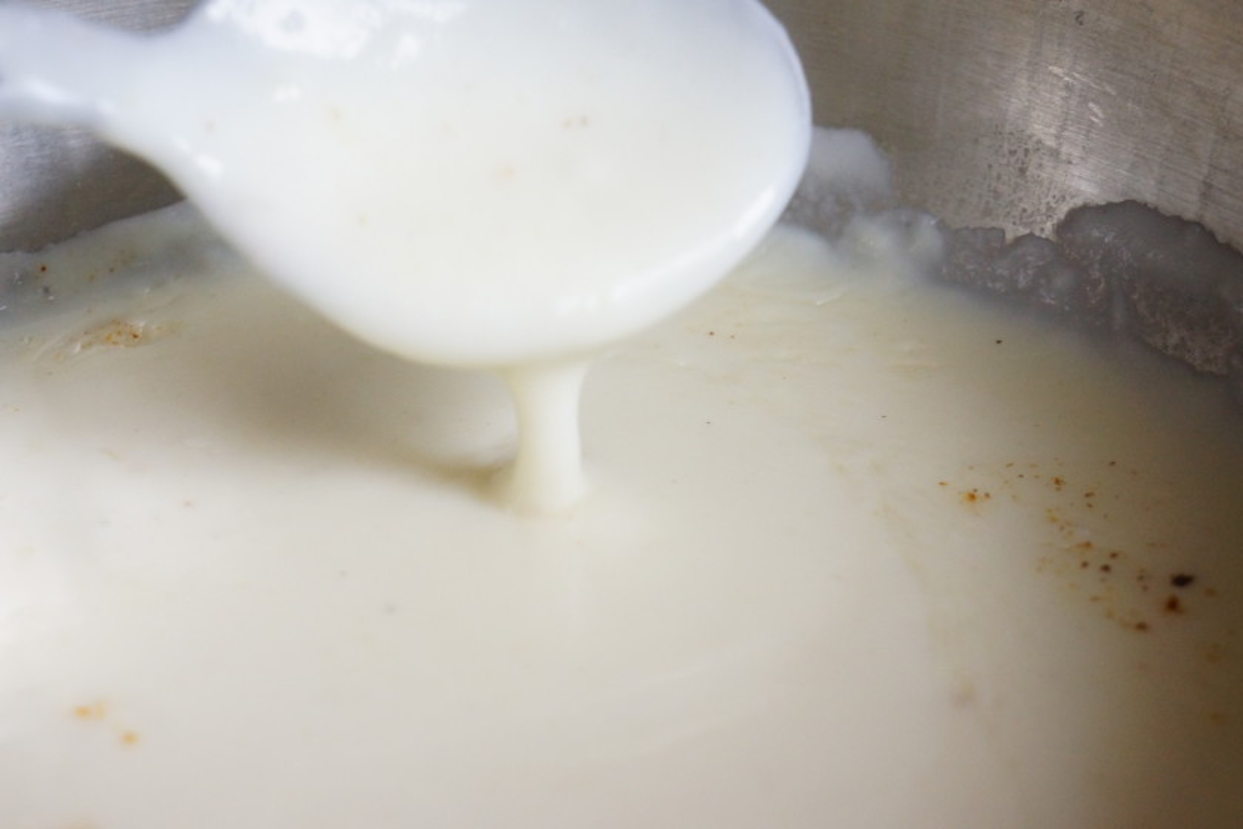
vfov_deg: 23.4
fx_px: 2002
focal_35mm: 58
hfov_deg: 34.5
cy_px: 414
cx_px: 622
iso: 1600
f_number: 8
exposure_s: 1/40
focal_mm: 39
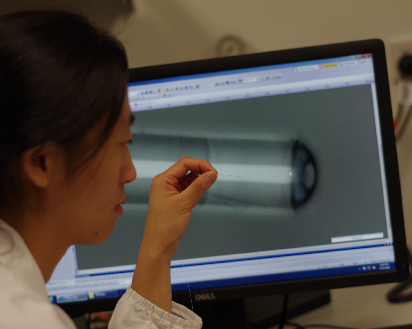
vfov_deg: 17.7
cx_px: 232
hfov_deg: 22.0
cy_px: 167
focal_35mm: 87
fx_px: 1061
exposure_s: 1/160
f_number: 2.2
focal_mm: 50
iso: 200
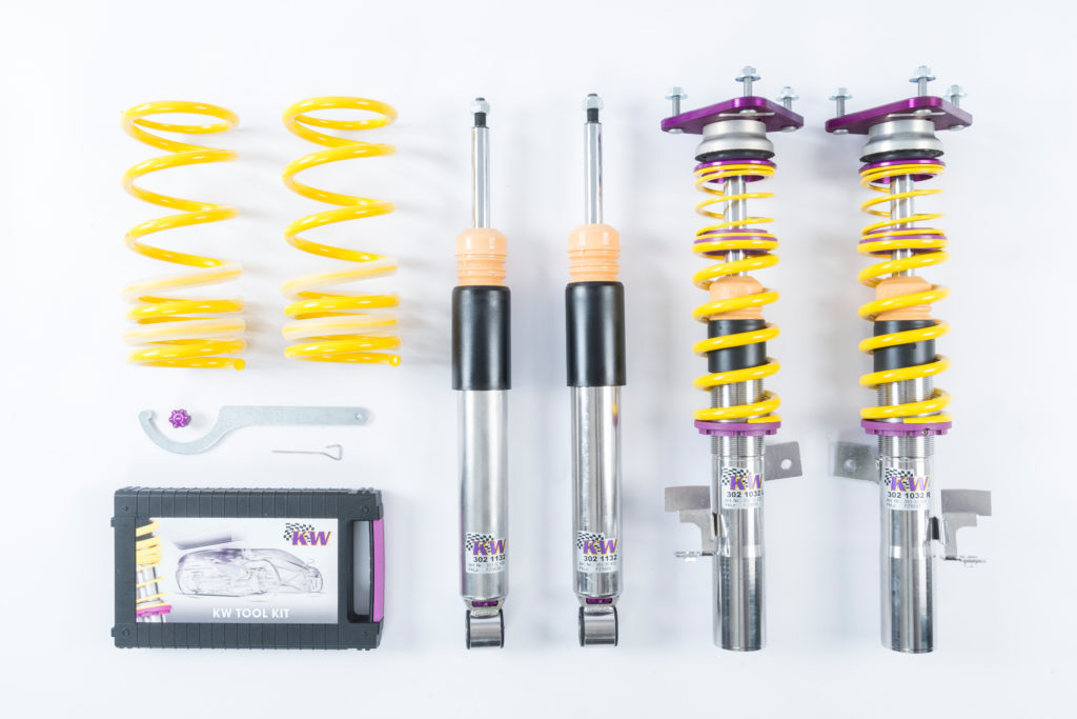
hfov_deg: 54.4
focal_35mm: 35
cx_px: 538
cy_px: 360
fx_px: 1047
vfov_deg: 37.9
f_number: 14
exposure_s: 1/80
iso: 320
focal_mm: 35
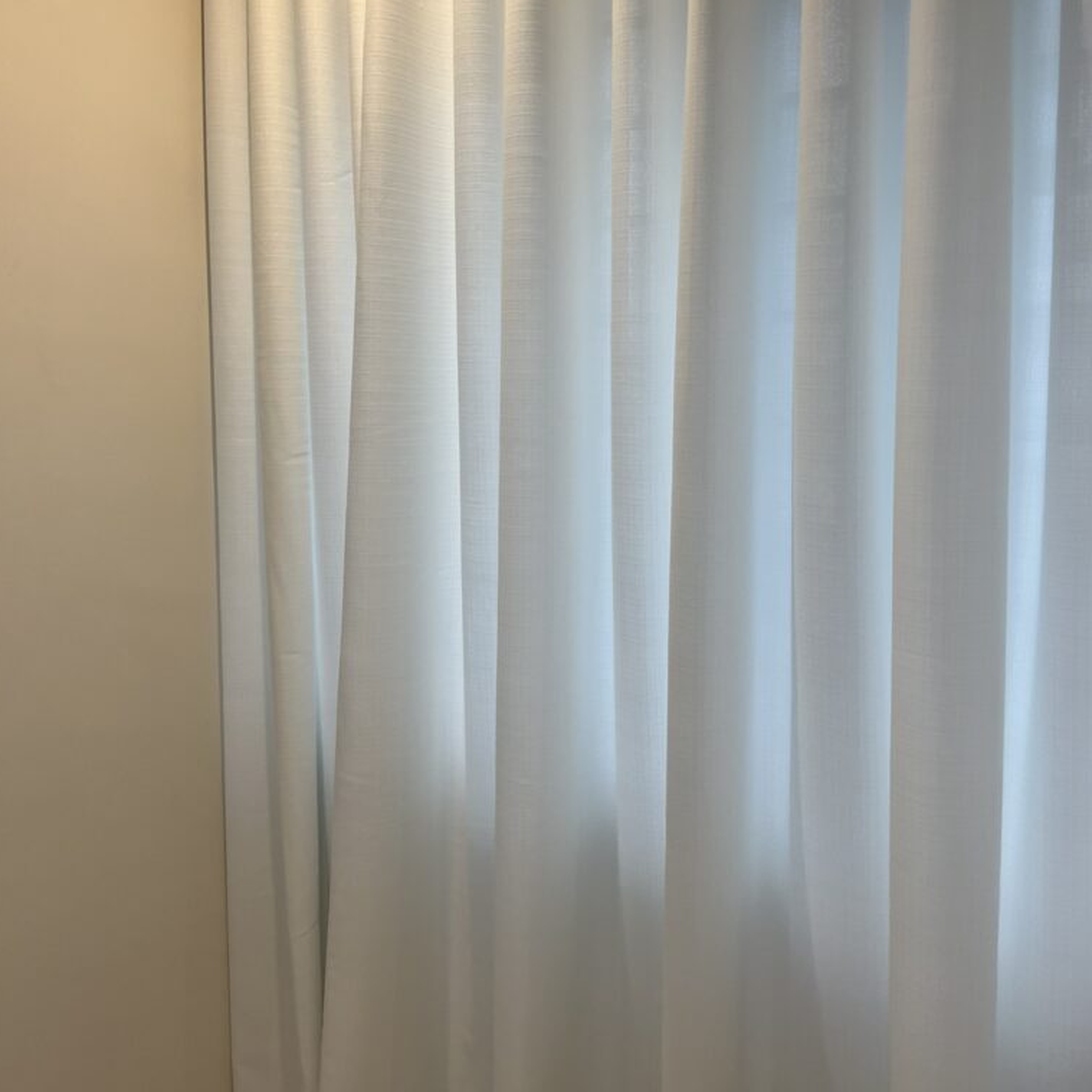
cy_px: 426
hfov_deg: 52.5
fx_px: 1106
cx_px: 542
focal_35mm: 31
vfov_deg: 52.1
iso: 64
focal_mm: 5.7
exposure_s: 1/123
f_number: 1.5
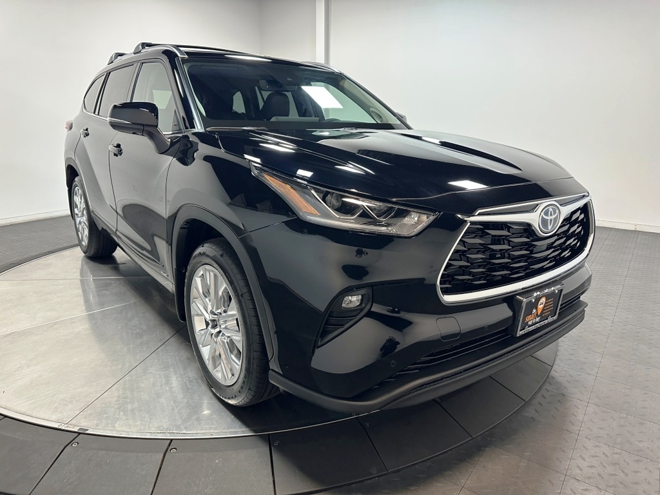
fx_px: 458
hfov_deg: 71.6
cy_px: 248
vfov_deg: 56.8
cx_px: 330
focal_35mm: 24
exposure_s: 1/60
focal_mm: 6.86
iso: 400
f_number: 1.78
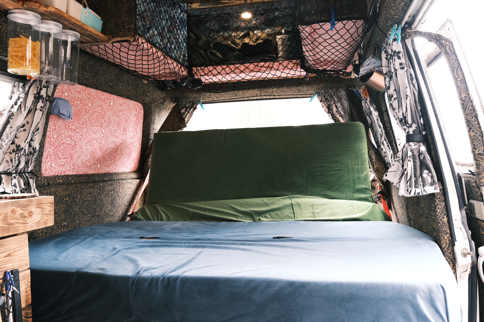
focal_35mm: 30
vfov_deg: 43.6
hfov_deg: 61.9
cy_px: 161
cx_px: 242
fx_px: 403
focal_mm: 20.2
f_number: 5.6
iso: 2500
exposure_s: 1/125
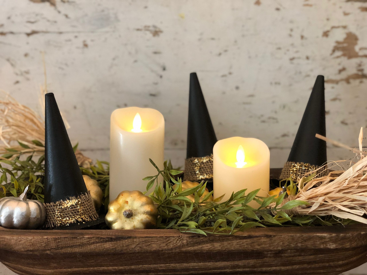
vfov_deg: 28.0
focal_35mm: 52
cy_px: 138
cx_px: 184
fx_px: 551
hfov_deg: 36.8
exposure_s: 1/24
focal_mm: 6
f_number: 2.4
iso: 160
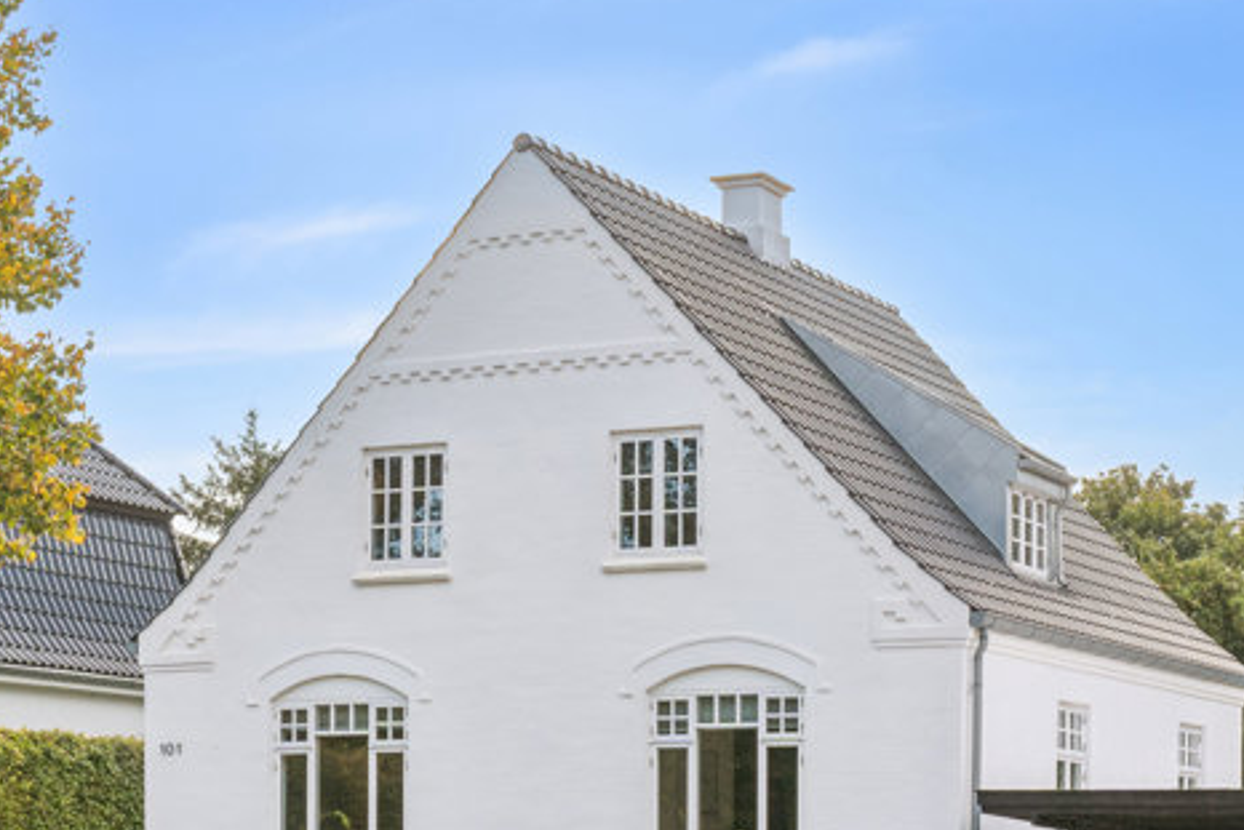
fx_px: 2834
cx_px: 601
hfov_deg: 24.8
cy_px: 414
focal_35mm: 82
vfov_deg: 16.7
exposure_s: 1/320
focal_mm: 34
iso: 200
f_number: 8
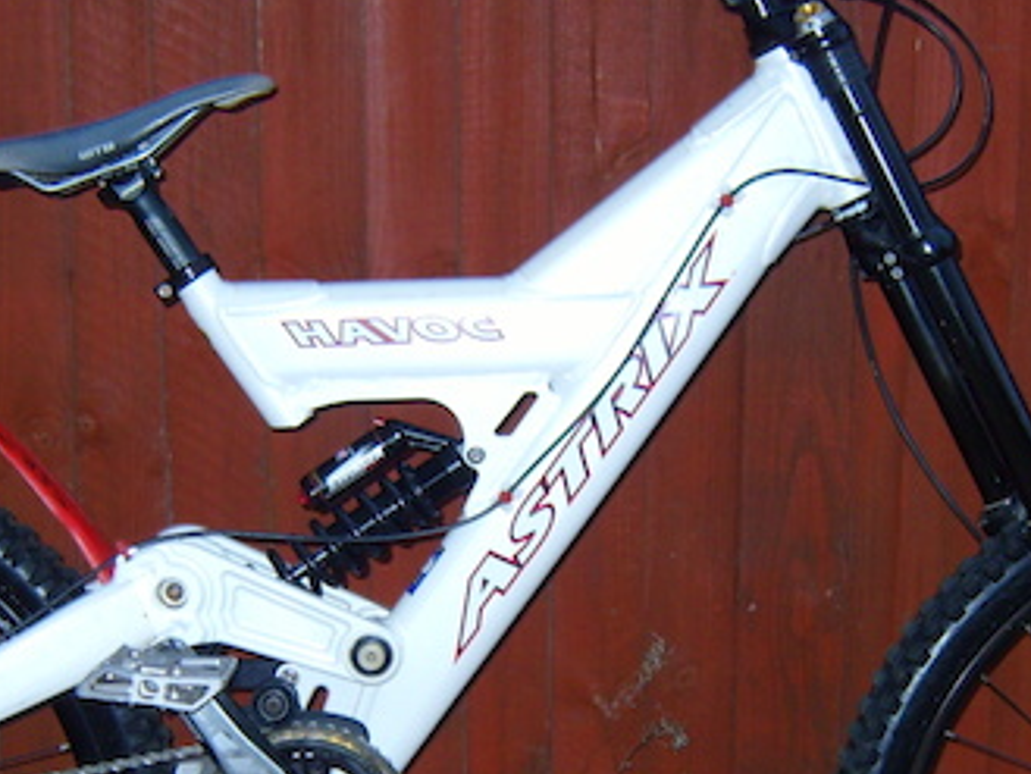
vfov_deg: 17.2
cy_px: 671
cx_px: 461
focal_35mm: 85
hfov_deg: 23.0
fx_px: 2533
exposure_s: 1/30
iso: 100
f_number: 2.8
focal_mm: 7.4
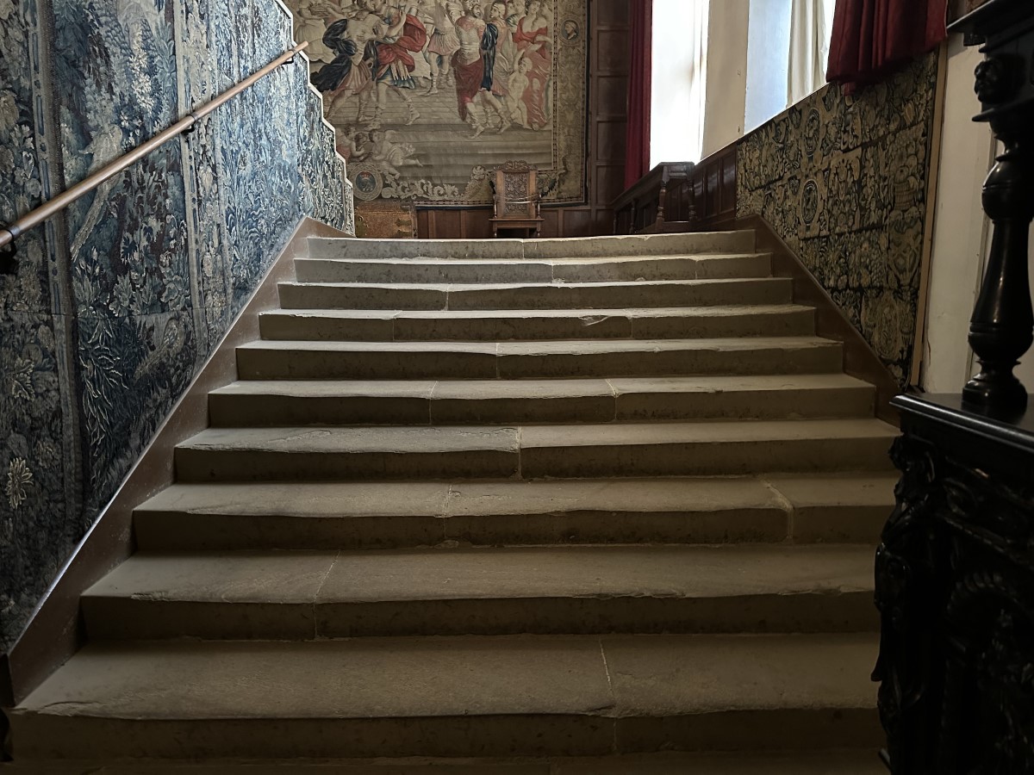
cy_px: 388
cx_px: 517
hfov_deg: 71.6
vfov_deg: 56.8
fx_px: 717
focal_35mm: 24
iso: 1600
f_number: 1.78
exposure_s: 1/30
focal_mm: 6.86
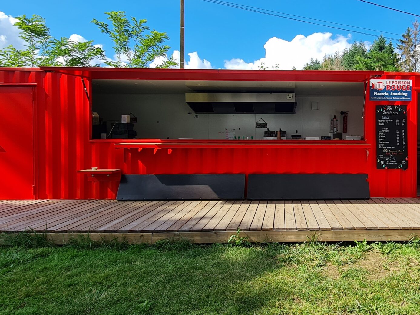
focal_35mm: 24
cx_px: 296
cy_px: 140
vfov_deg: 56.7
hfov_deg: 68.6
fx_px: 291
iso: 50
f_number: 2.2
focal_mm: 2.2
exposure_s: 1/1024
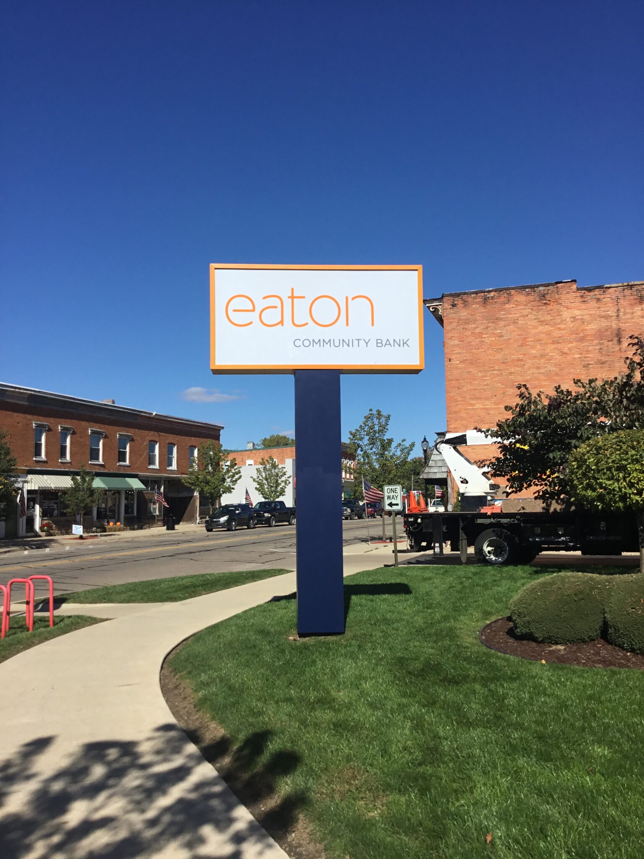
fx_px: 769
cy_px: 430
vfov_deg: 58.4
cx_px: 322
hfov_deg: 45.4
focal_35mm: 31
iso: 25
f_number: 2.4
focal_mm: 3.3
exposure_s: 1/2092
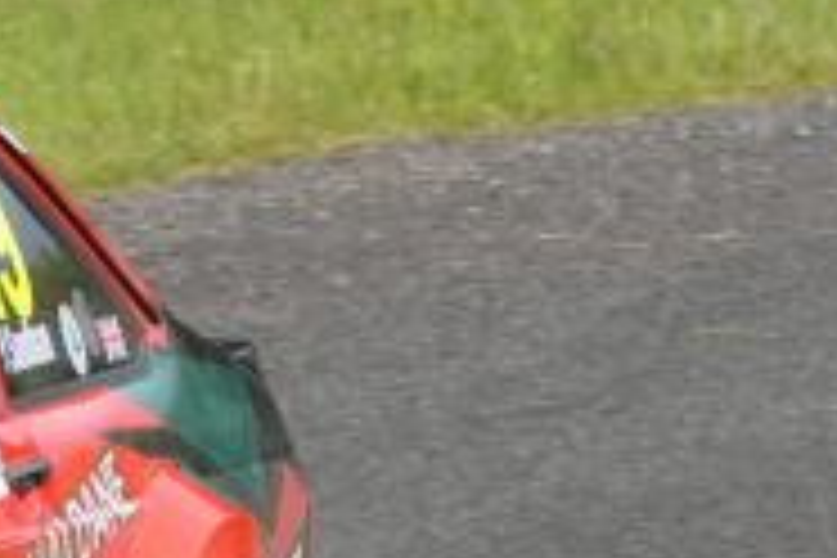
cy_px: 500
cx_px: -315
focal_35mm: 1408
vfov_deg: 1.0
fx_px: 32733
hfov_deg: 1.5
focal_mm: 291
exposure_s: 1/500
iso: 1000
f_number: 13
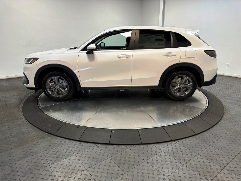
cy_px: 90
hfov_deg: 71.6
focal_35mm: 24
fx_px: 167
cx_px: 120
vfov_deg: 56.8
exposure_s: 1/60
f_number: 1.78
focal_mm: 6.86
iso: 200
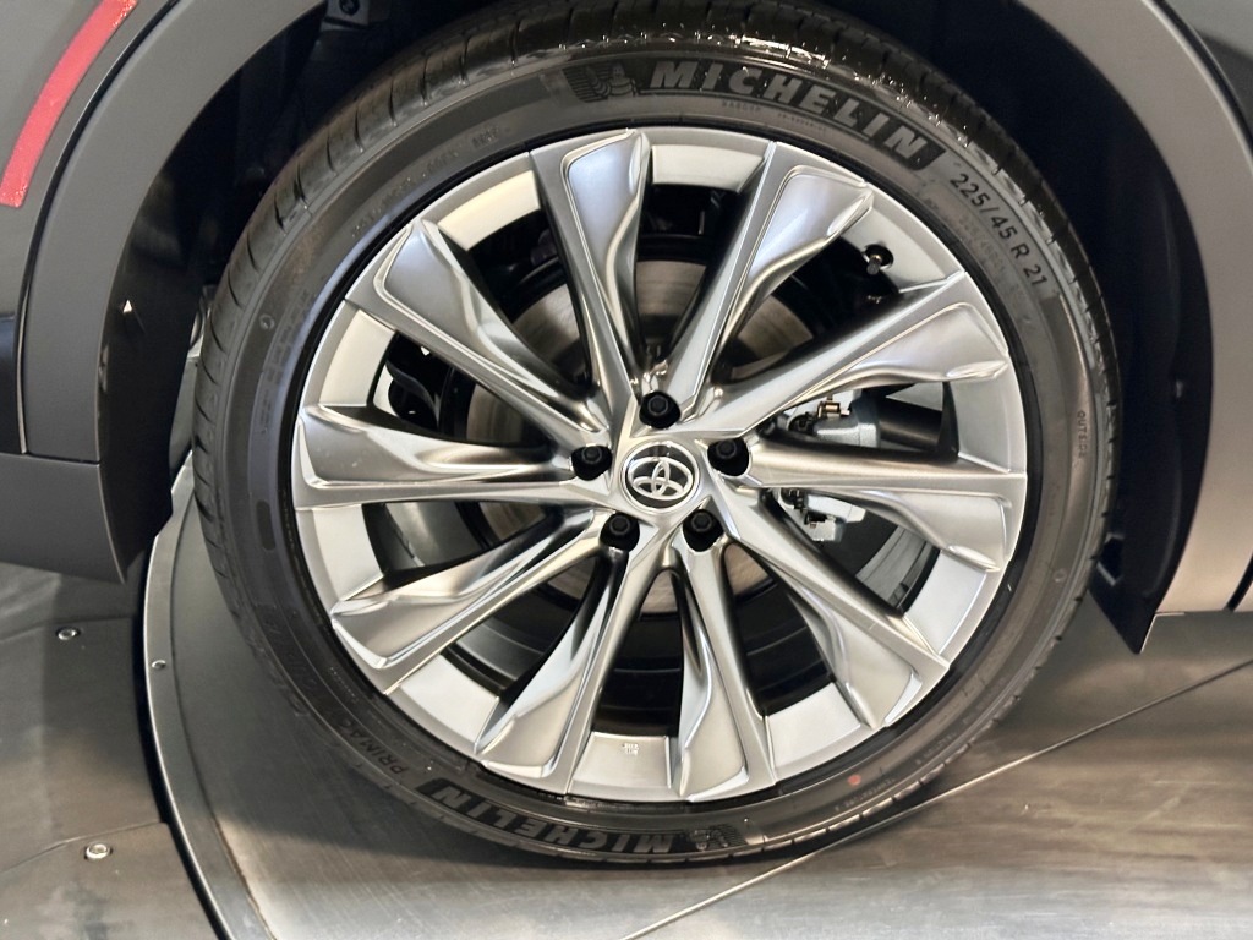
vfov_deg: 30.3
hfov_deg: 39.7
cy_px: 470
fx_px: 1737
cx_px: 626
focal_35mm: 48
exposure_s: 1/30
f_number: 1.78
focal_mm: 6.86
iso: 500
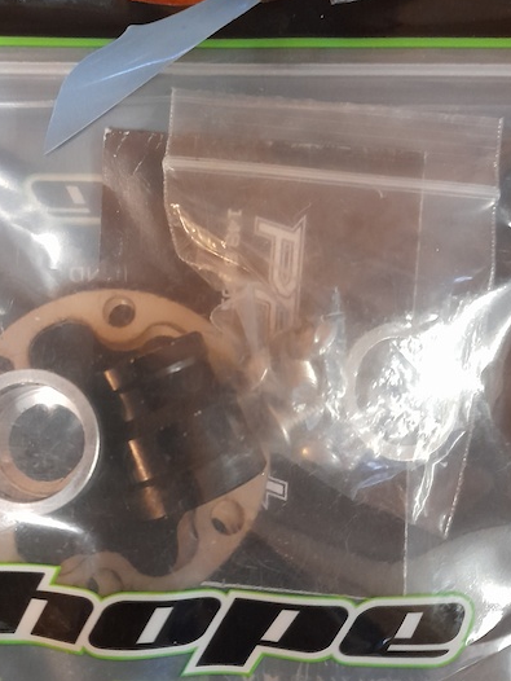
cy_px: 325
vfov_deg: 48.9
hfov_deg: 37.6
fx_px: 747
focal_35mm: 38
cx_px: 201
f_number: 2
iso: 800
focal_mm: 4.6
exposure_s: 1/20
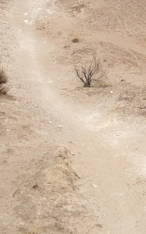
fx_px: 911
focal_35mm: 143
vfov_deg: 14.4
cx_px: 150
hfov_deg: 9.1
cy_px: -9
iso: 50
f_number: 2.4
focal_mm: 4.28
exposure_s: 1/2513
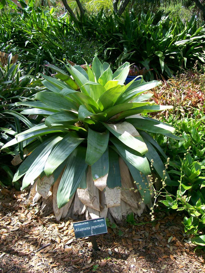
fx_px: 284
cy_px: 136
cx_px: 102
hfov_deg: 39.7
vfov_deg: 51.4
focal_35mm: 36
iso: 80
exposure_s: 1/507
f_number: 2.7
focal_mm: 6
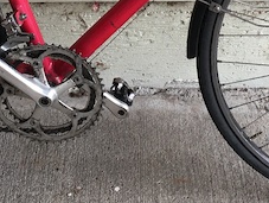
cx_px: 123
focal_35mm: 102
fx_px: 794
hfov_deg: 19.2
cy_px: -64
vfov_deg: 14.0
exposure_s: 1/40
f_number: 2.2
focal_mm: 4.15
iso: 25
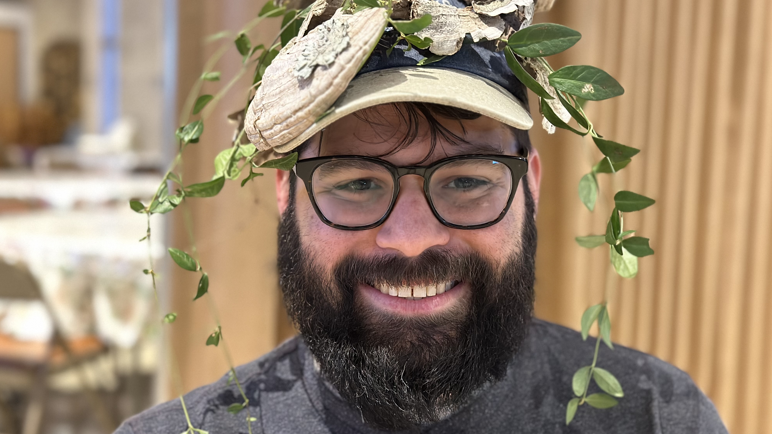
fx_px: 1085
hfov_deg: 39.2
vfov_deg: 22.6
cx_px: 387
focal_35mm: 53
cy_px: 230
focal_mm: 6.86
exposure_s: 1/15
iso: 1250
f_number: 1.78
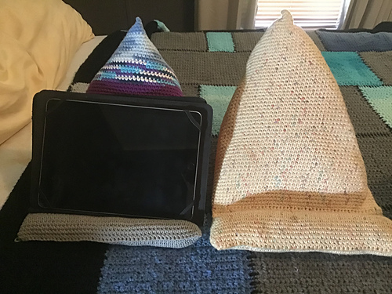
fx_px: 351
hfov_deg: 58.4
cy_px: 147
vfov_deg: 45.4
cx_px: 196
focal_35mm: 31
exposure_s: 1/15
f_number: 2.4
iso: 320
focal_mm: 3.3
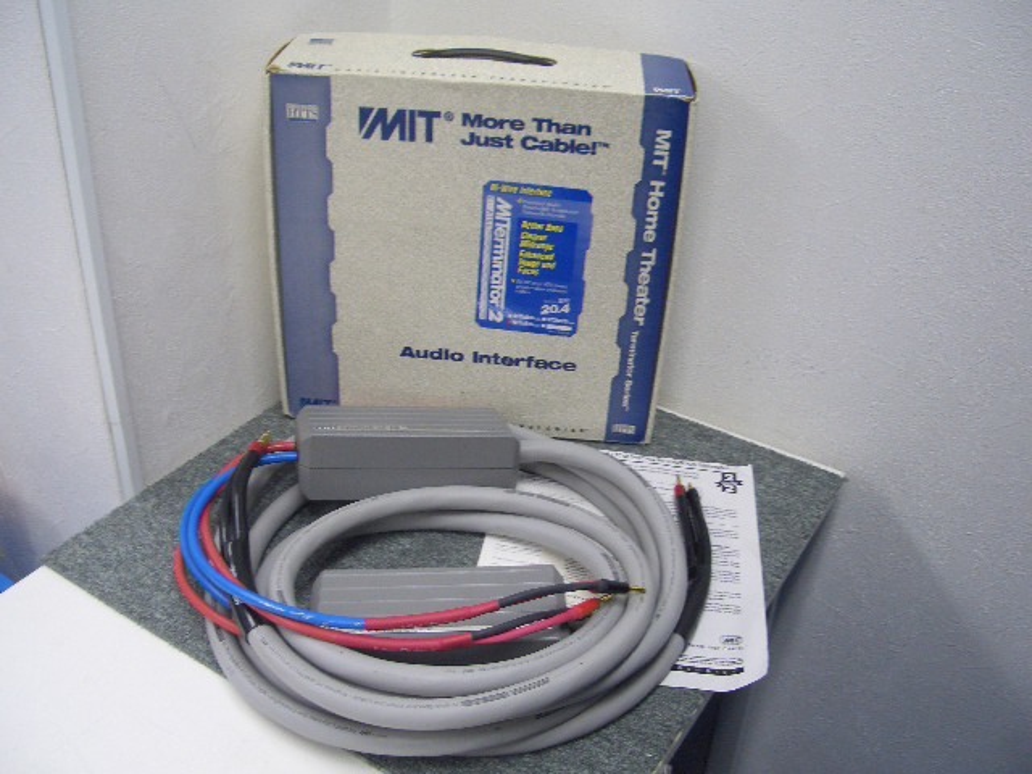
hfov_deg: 52.6
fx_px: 1043
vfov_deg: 40.7
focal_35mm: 35
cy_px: 387
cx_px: 516
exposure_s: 1/30
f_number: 2.6
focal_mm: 5.8
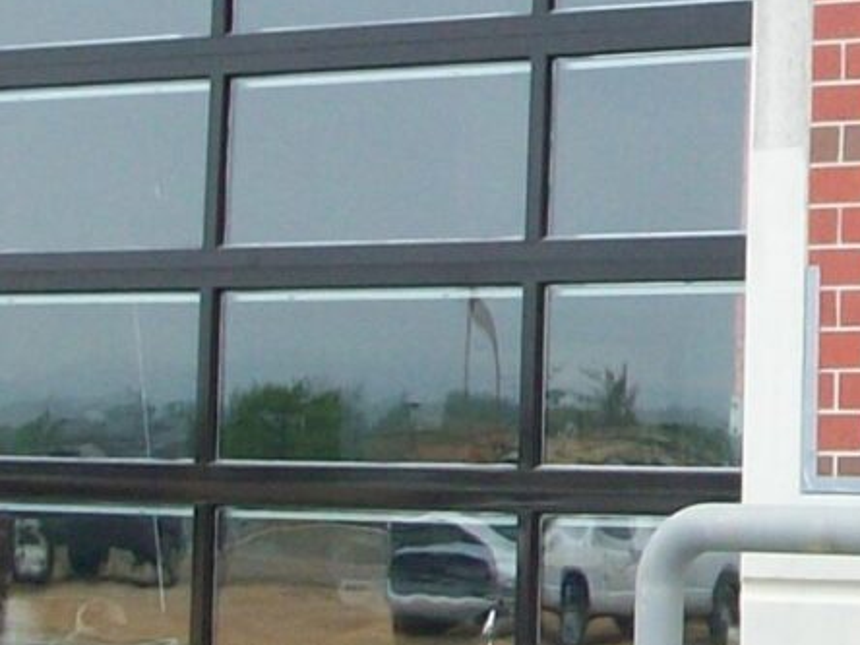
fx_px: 3901
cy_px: -23
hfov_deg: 11.9
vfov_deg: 9.4
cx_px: 1348
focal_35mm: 157
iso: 80
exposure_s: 1/249
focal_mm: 5.7
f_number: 2.8
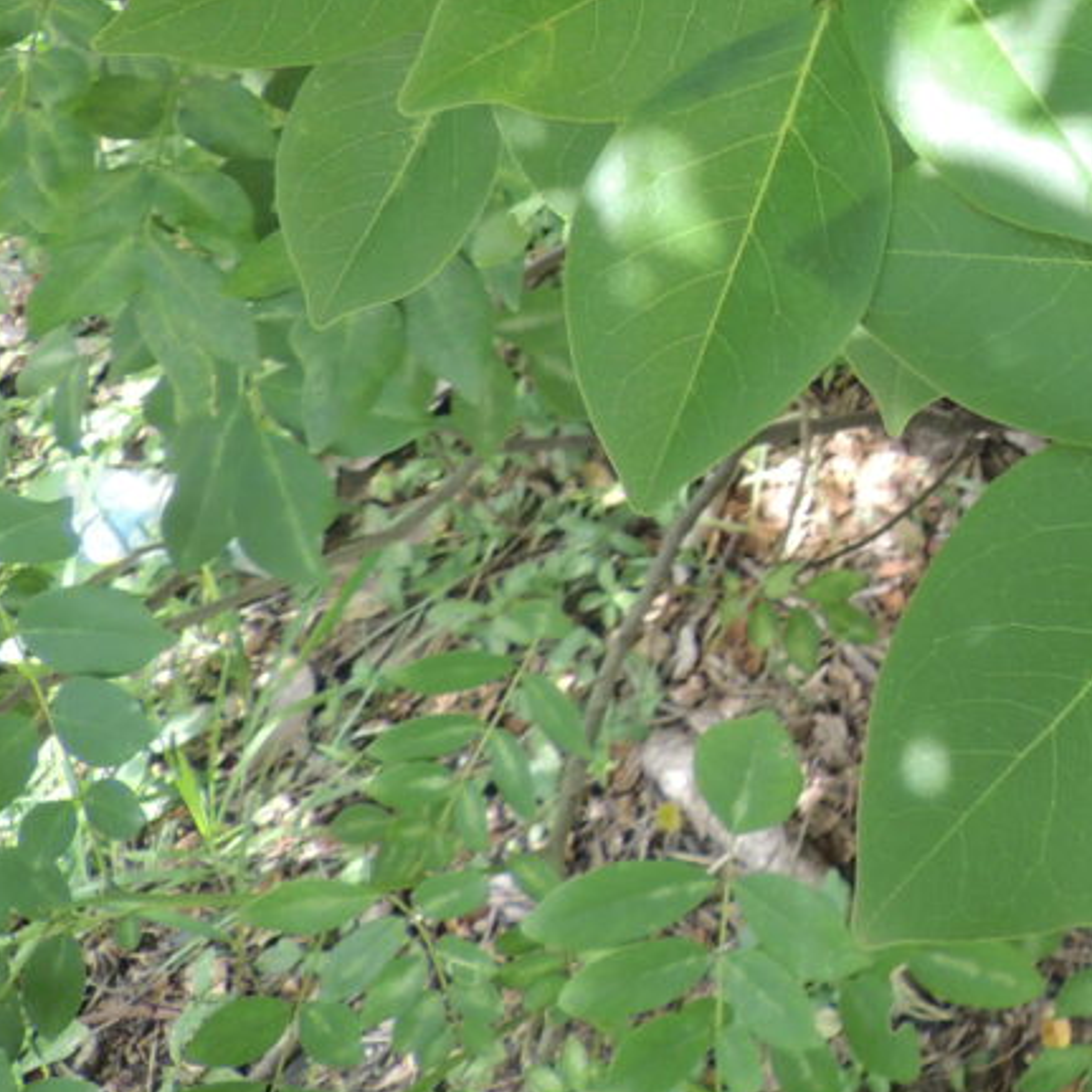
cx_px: 1599
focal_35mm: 63
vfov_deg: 25.5
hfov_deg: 22.7
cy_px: -71
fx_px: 2248
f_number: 3
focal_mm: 4.3
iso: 100
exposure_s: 1/160
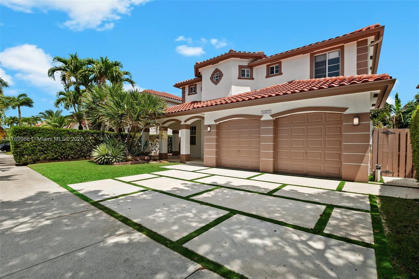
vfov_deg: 77.3
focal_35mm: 15
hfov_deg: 100.4
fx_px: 175
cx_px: 210
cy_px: 140
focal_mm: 10
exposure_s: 1/800
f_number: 8
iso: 200
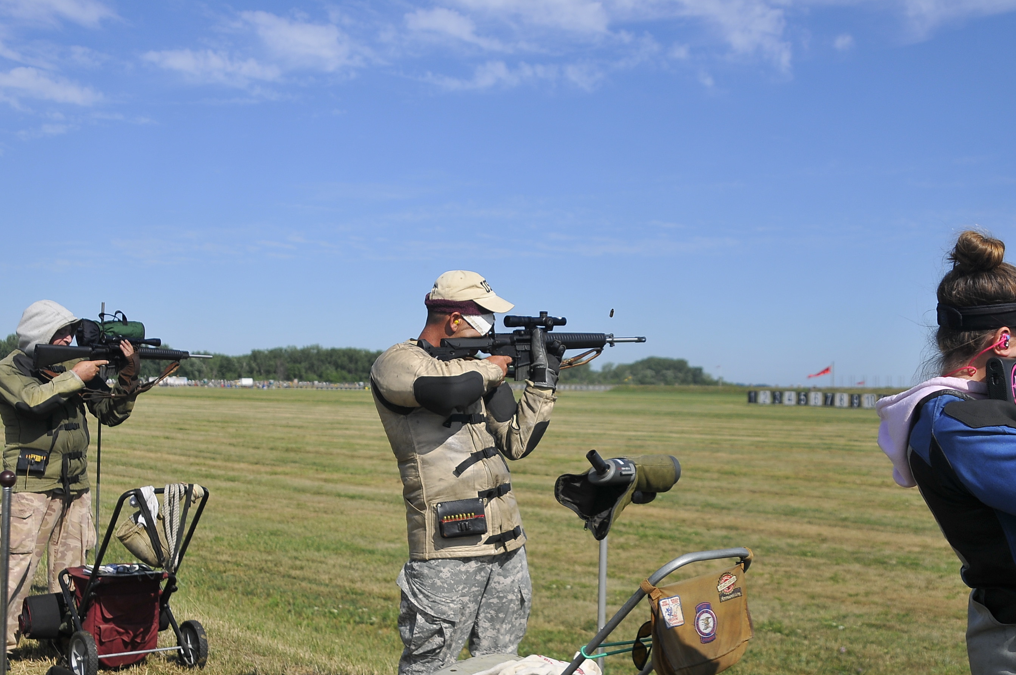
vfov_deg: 31.0
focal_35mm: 43
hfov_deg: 45.5
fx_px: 1212
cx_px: 529
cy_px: 397
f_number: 3.2
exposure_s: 1/5000
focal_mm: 24
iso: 200
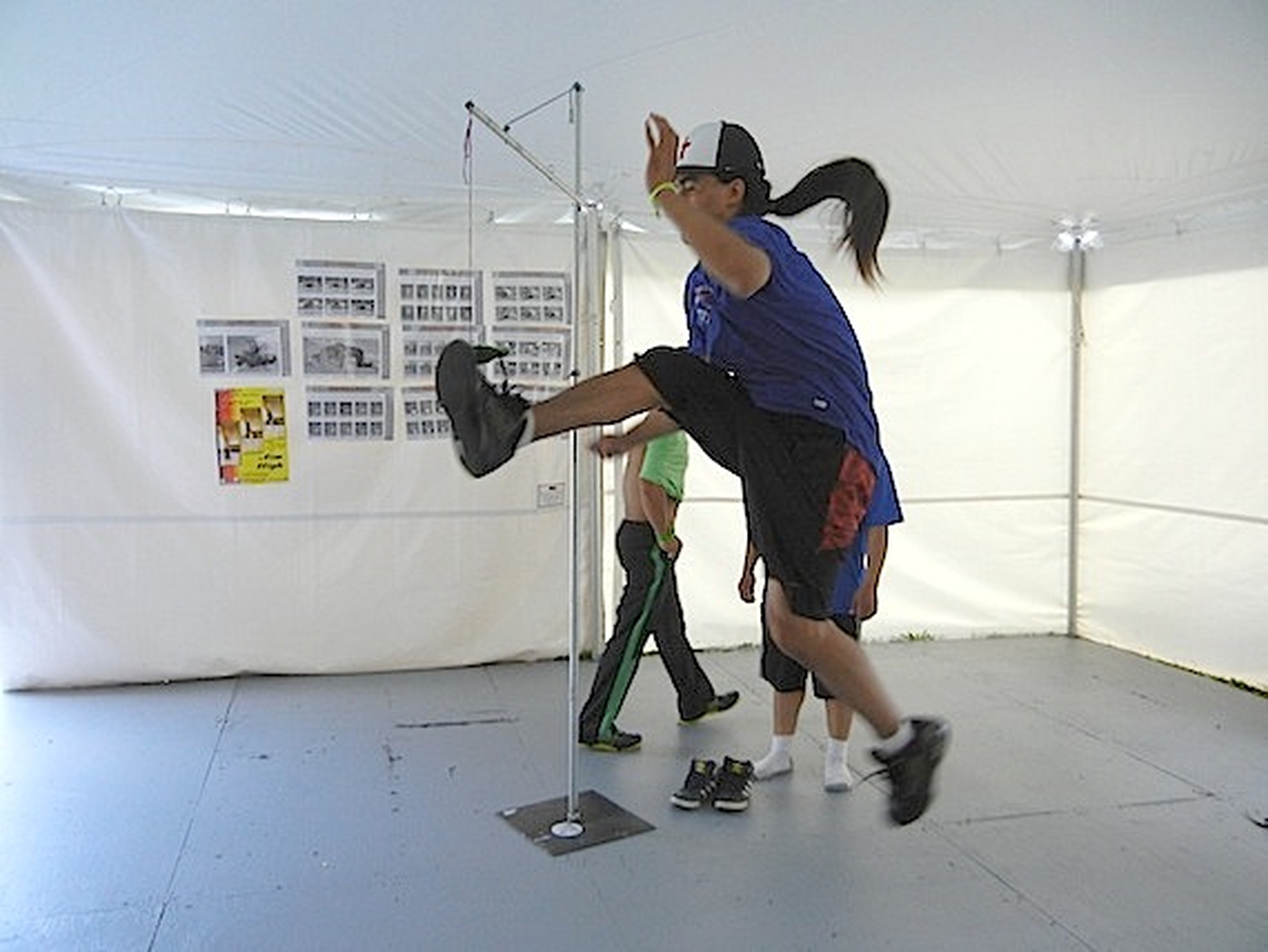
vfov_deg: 46.8
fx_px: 1099
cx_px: 634
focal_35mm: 30
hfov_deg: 59.9
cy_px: 476
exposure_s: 1/62.7
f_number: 3.5
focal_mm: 5.4
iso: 400
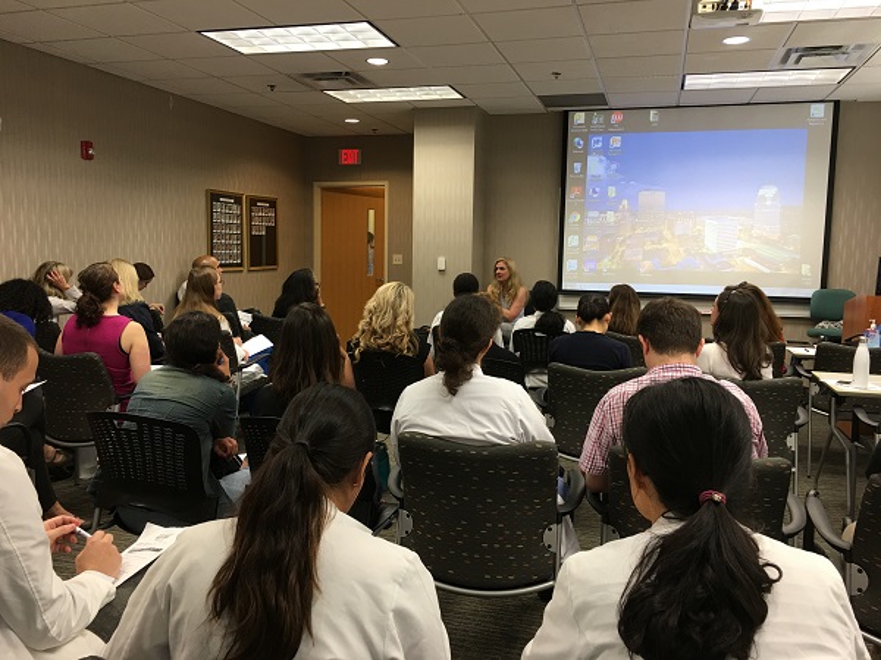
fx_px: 738
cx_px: 440
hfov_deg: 61.7
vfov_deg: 48.2
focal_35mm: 29
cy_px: 330
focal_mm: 4.15
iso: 25
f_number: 2.2
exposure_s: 1/15
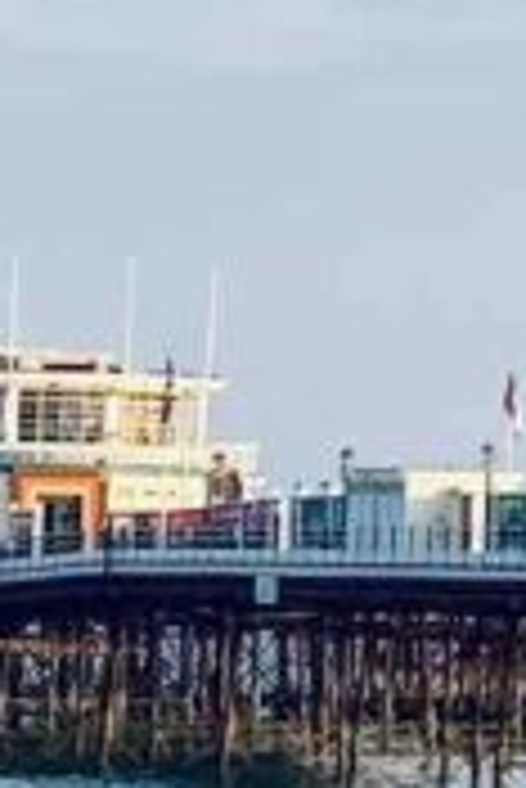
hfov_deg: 3.9
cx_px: 1506
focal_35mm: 342
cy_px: 14
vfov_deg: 6.0
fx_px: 7480
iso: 64
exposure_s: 1/1681
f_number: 1.78
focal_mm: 6.76
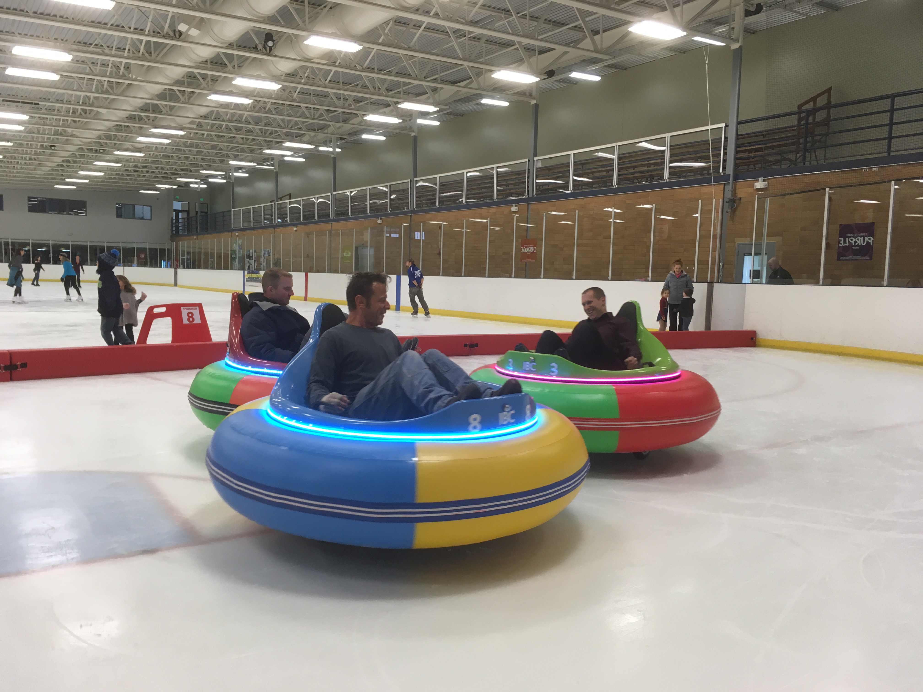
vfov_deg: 48.2
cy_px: 346
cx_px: 462
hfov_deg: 61.7
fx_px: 773
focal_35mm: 29
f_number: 2.2
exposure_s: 1/30
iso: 32
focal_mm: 4.15
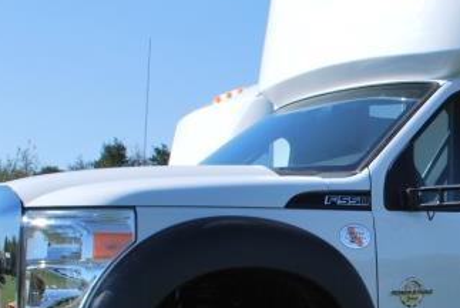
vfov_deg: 13.4
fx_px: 1292
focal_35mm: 101
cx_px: 536
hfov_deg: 19.2
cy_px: 289
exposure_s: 1/250
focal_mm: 22
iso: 100
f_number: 8
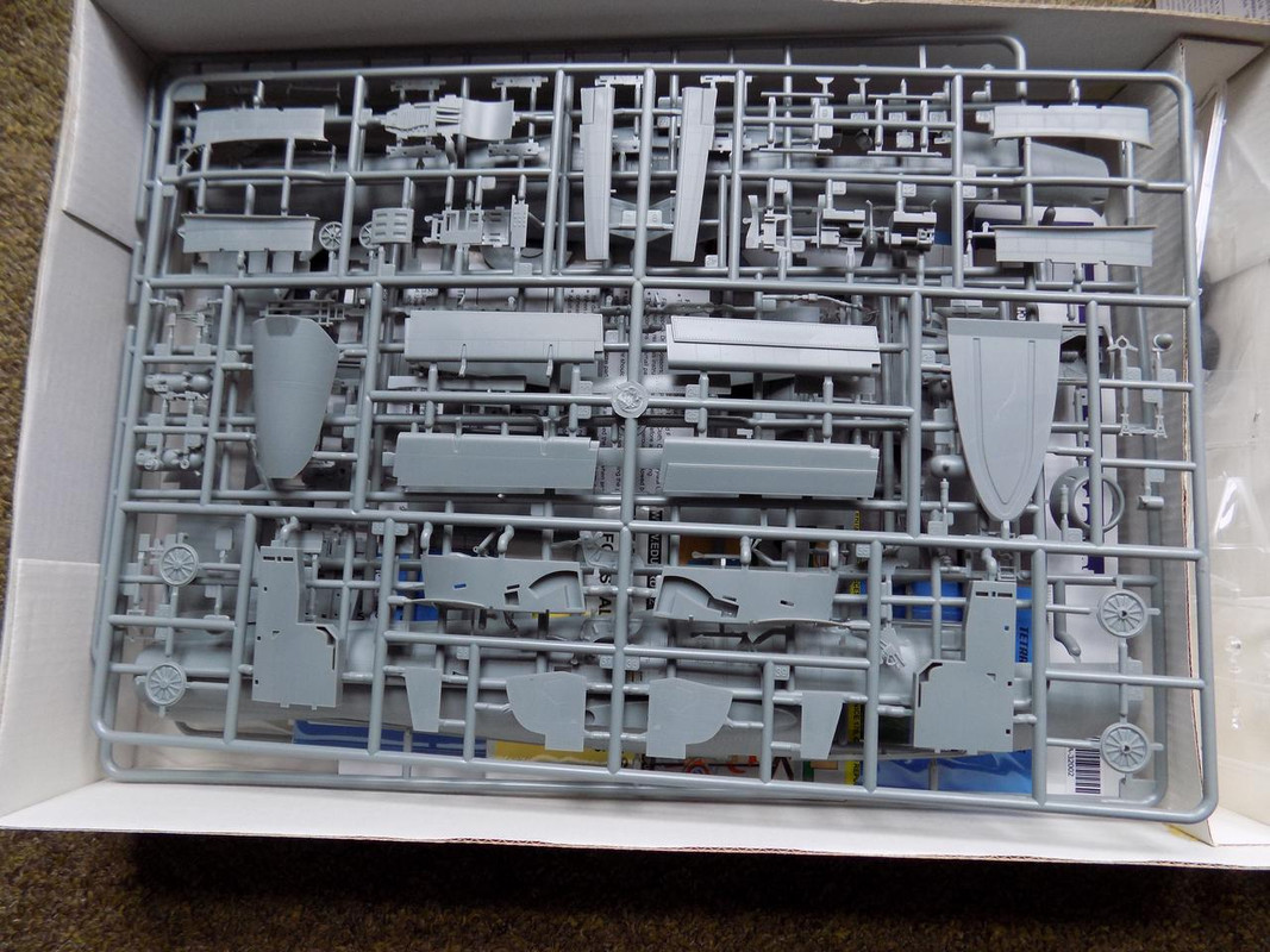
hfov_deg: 73.9
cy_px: 476
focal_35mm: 23
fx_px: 844
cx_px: 635
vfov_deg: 58.9
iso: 125
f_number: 3.1
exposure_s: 1/30
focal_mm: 4
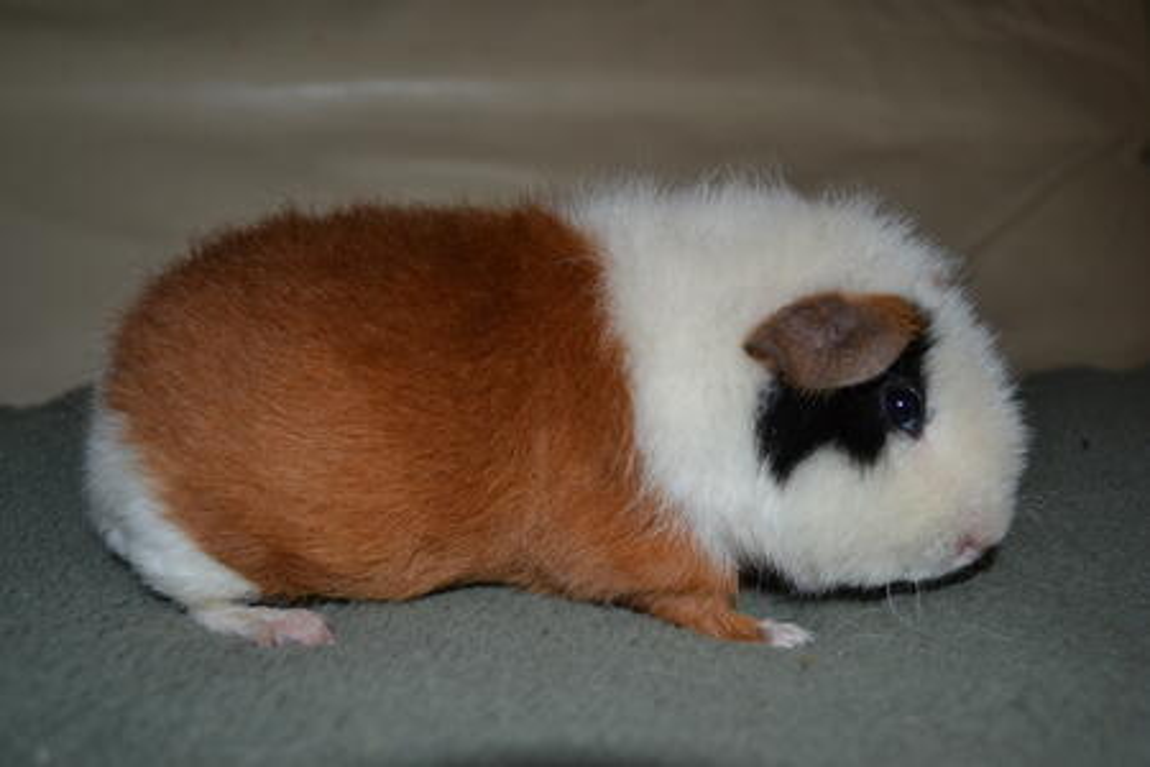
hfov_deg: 53.1
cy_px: 384
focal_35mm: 36
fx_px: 1150
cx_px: 575
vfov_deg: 36.9
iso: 250
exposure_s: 1/60
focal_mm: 24
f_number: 4
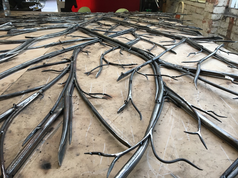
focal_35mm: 29
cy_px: 89
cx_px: 119
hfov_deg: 61.7
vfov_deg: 48.2
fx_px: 199
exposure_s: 1/33
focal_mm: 4.15
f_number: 2.2
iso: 32
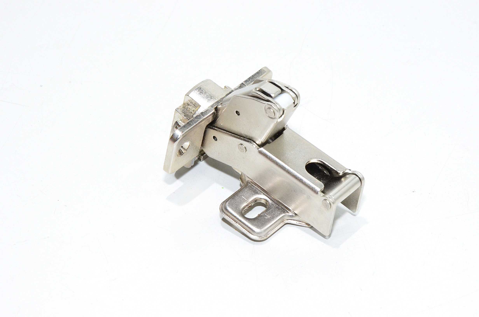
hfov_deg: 13.1
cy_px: 158
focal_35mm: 158
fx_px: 2091
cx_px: 240
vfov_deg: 8.7
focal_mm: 105
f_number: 16
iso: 1600
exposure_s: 1/50
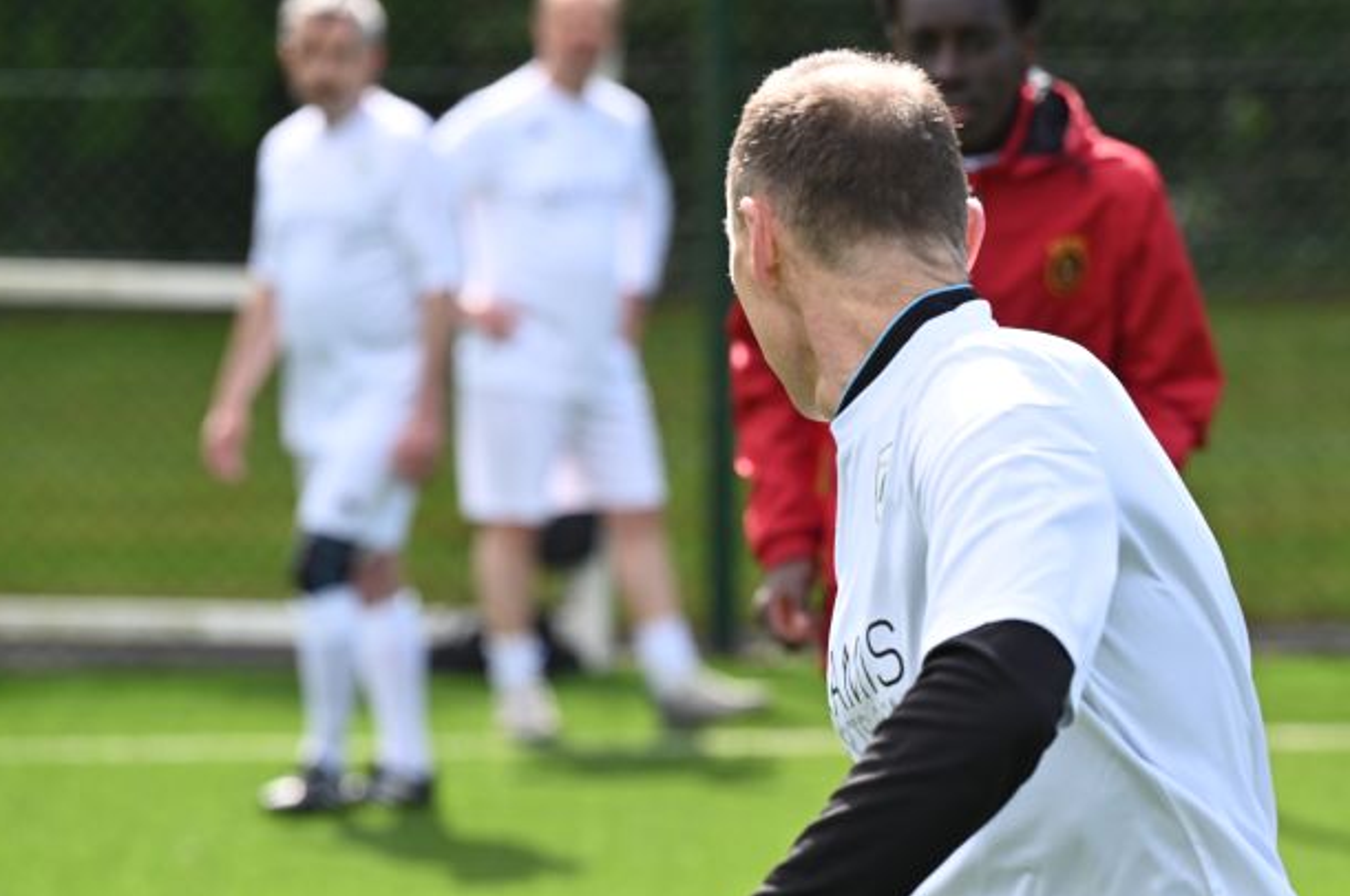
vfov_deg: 5.2
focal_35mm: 262
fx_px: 9814
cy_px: 408
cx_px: 857
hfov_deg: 7.9
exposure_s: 1/500
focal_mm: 200
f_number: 5.6
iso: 200
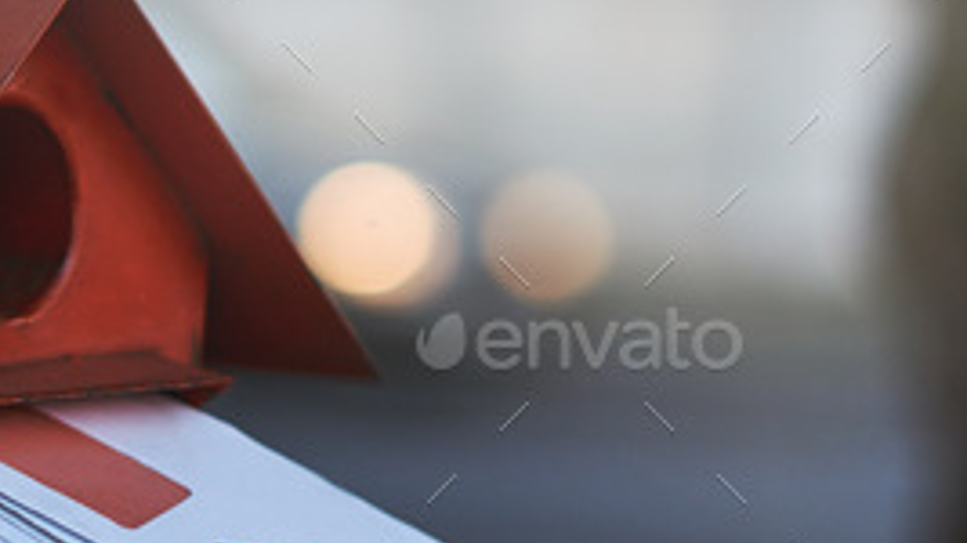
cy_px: 512
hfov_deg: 10.9
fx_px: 5050
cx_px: 25
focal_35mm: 197
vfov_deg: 6.1
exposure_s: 1/200
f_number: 2.5
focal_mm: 85
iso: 200
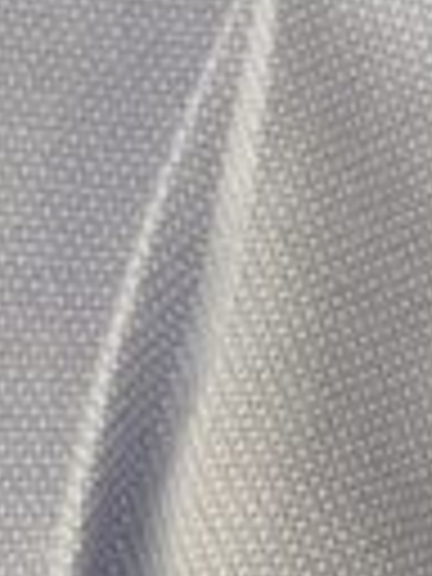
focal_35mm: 232
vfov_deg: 8.3
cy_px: 950
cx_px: -225
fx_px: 3860
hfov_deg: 6.3
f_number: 2.2
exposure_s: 1/30
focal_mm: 4.15
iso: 40
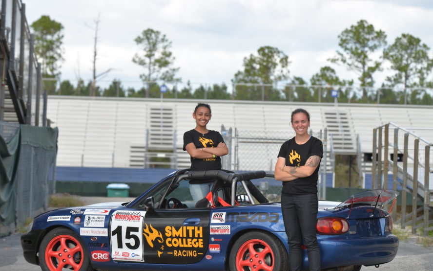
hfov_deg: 13.2
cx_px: 226
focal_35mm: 159
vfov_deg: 8.2
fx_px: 1876
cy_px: 148
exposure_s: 1/320
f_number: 5.6
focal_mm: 135
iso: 100
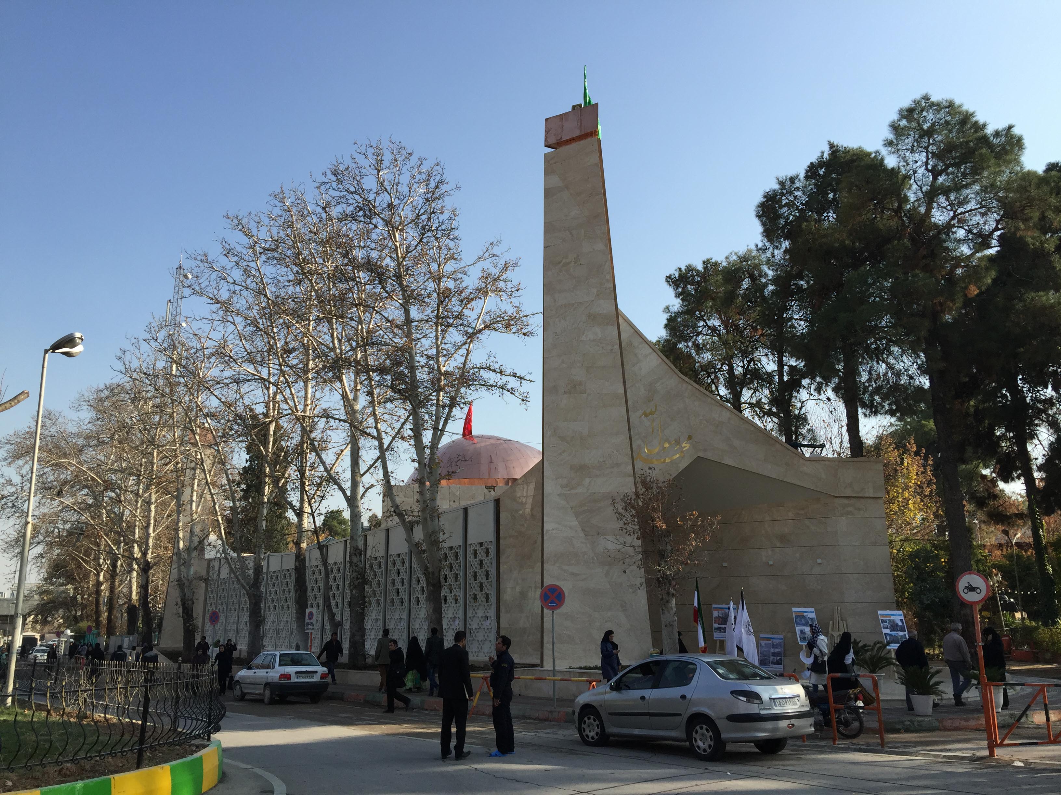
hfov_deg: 61.7
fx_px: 889
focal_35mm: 29
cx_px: 530
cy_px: 398
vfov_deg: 48.2
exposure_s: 1/1236
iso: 32
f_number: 2.2
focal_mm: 4.15
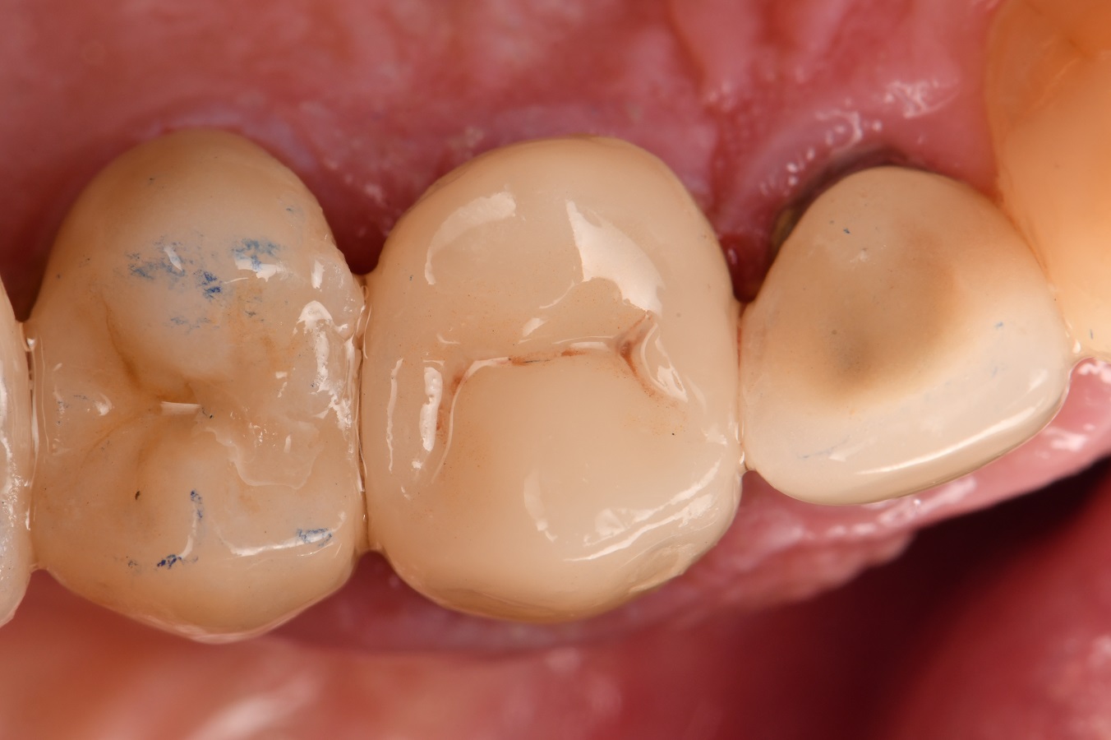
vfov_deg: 8.7
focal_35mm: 157
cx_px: 556
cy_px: 370
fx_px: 4843
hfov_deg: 13.1
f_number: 32
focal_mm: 105
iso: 200
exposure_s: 1/200
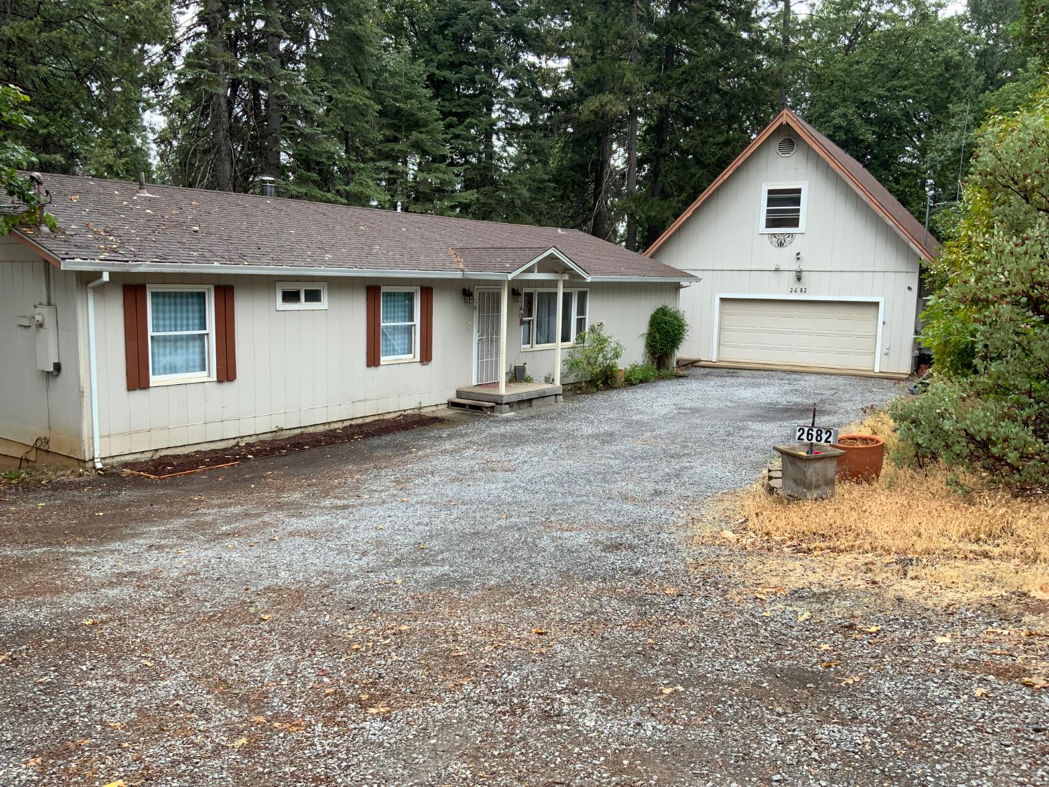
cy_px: 394
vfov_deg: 48.2
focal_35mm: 29
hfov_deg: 61.7
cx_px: 524
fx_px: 879
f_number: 1.8
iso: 16
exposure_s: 1/228
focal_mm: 3
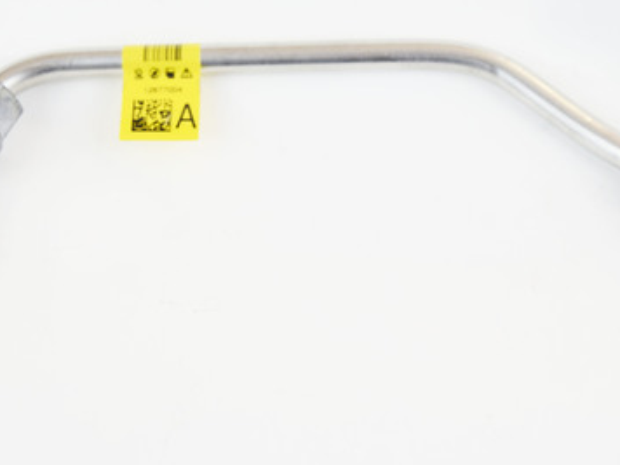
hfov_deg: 21.6
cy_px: 170
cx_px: 301
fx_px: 1627
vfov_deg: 16.2
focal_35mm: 91
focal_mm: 35
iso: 640
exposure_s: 1/60
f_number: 4.5
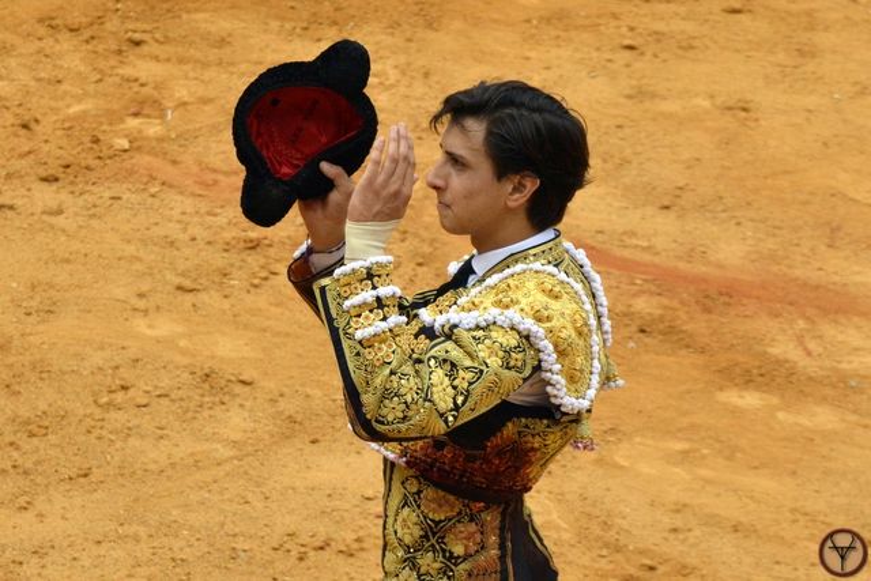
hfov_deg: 6.9
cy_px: 290
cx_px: 436
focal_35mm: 300
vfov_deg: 4.6
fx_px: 7260
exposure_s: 1/640
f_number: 8
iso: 800
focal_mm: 200
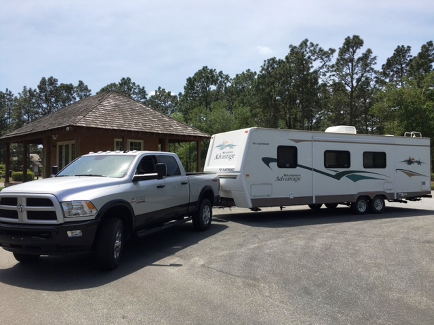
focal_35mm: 29
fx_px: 364
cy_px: 162
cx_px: 217
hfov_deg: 61.7
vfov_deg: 48.2
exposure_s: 1/2198
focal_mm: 4.15
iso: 25
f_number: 2.2
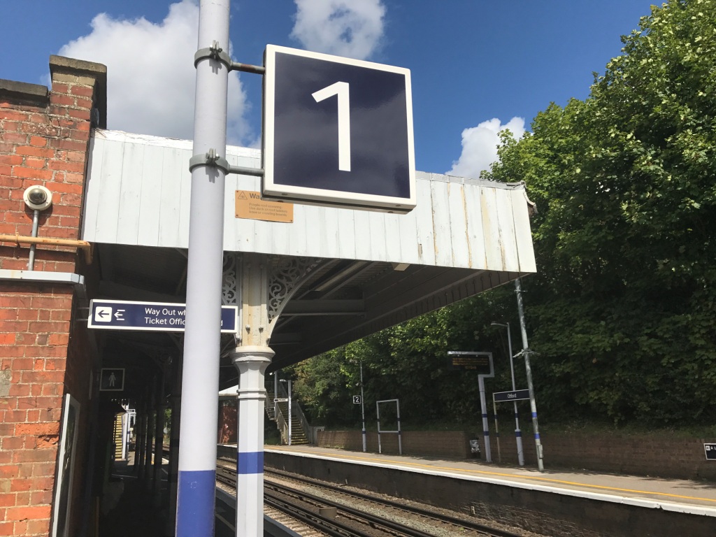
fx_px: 579
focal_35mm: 28
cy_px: 268
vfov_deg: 49.7
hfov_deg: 63.4
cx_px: 358
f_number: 1.8
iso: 20
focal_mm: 3.99
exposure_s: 1/4808
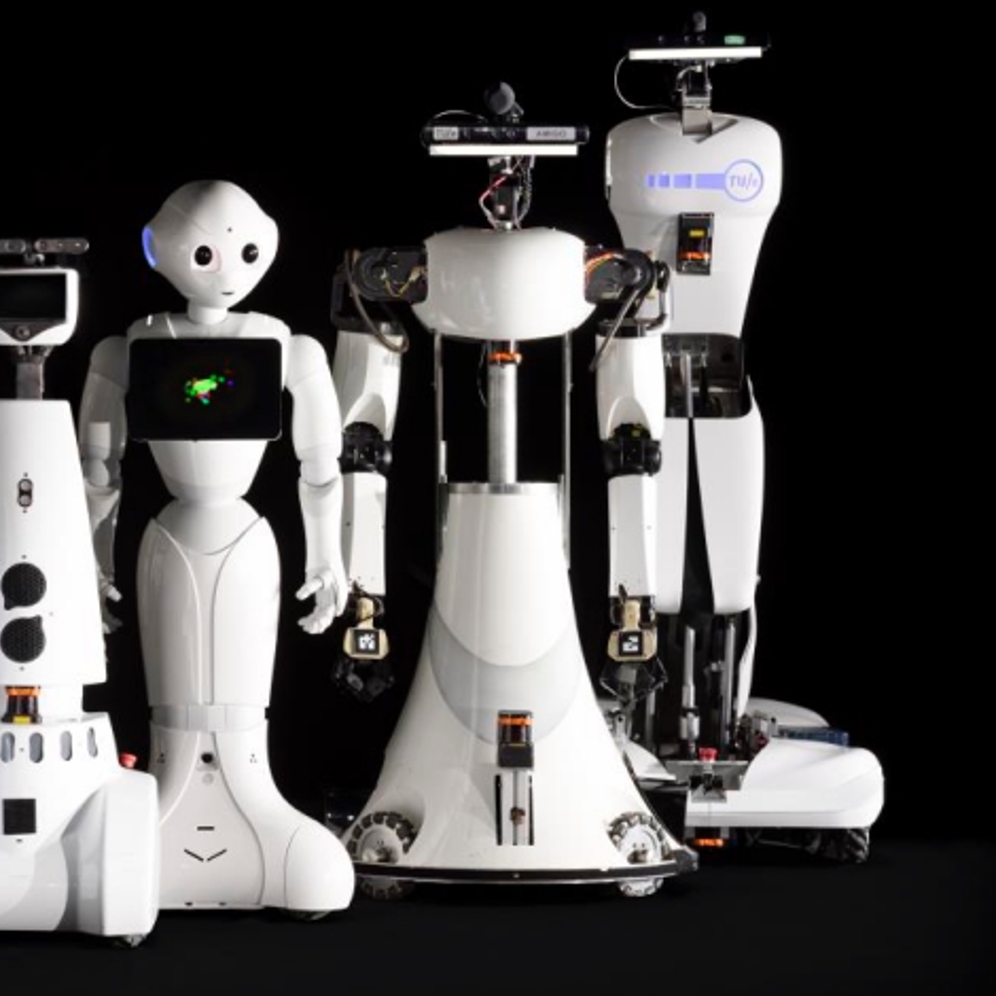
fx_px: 4004
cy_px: 498
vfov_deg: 14.2
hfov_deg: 14.1
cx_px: 203
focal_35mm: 123
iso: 125
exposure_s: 1/200
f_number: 11
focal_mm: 85
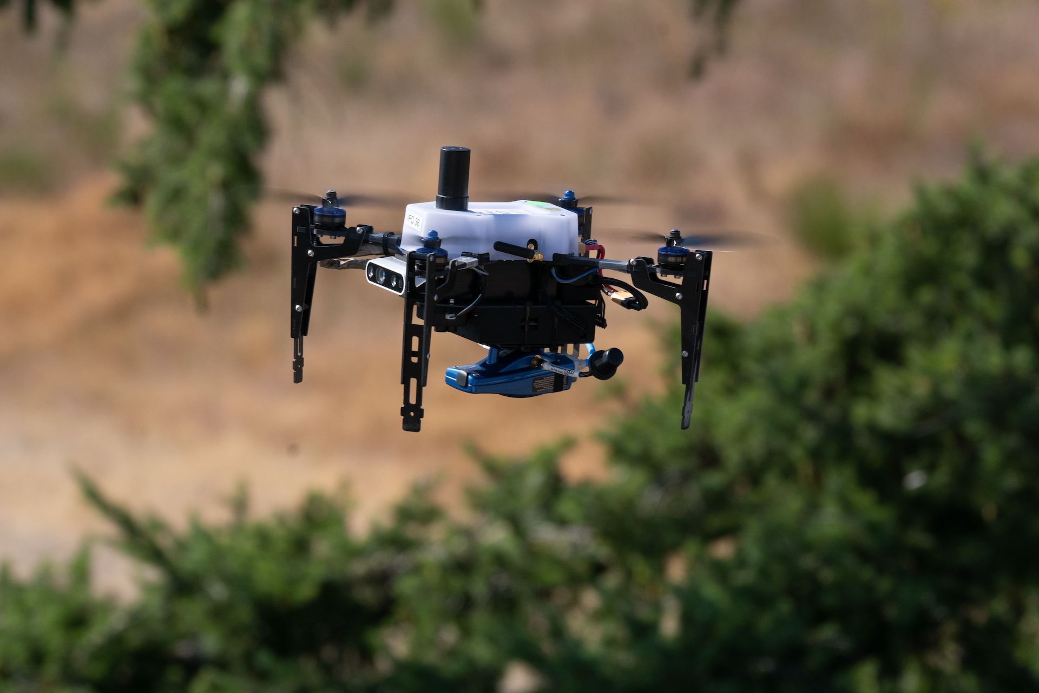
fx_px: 12986
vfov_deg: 3.1
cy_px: 346
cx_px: 520
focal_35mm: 450
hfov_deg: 4.6
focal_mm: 300
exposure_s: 1/400
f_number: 11
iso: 400
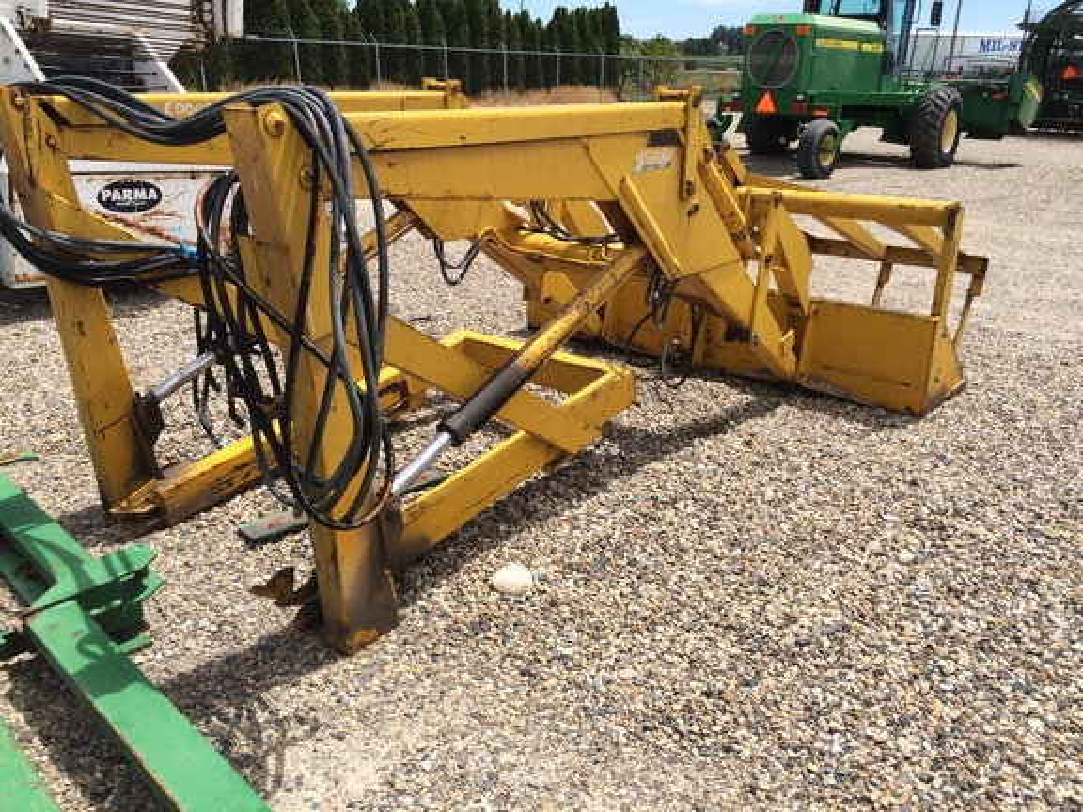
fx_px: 907
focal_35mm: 29
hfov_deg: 61.7
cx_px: 542
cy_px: 406
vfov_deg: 48.2
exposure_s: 1/2415
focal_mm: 4.15
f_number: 2.2
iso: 32
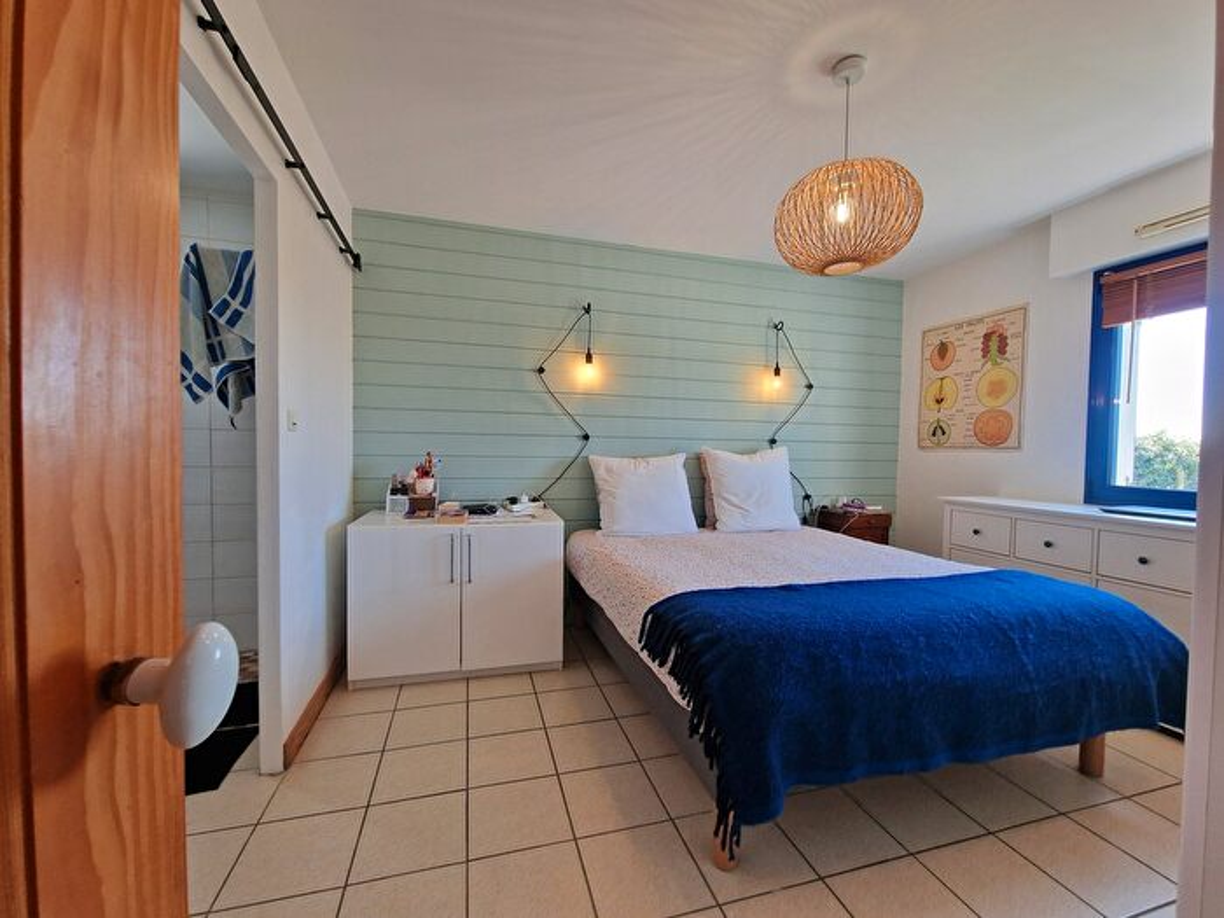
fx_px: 460
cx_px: 612
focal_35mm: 13
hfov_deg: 106.2
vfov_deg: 89.9
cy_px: 459
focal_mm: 2.2
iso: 50
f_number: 2.2
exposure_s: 1/50
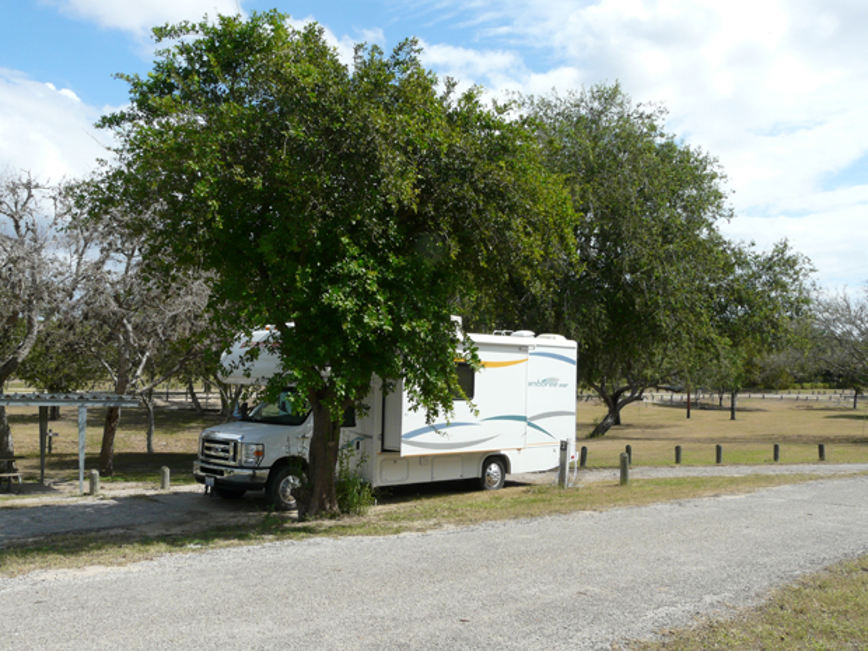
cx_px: 434
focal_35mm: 34
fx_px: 853
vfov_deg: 41.8
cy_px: 326
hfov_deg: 54.0
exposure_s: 1/400
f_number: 5.6
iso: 100
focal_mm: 5.6
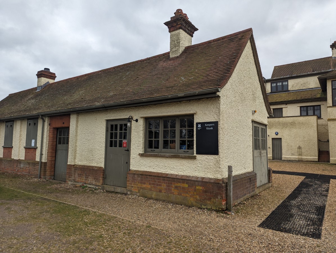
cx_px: 168
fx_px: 233
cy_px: 126
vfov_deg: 56.9
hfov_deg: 71.5
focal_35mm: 24
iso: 48
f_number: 1.85
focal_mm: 6.81
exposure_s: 1/951
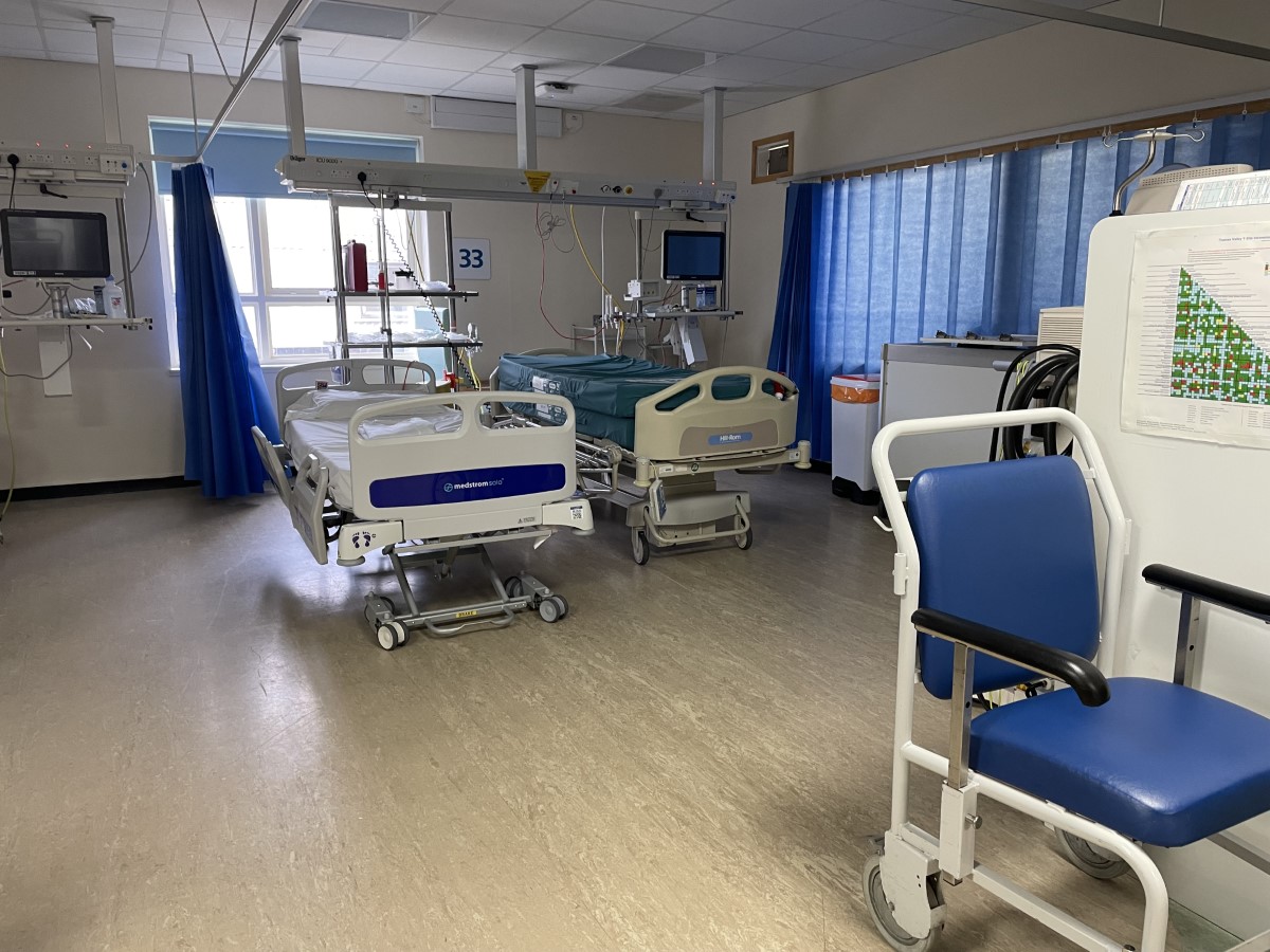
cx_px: 635
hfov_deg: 67.3
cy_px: 476
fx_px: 954
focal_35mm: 26
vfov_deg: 53.1
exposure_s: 1/50
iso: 100
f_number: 1.6
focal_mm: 4.2
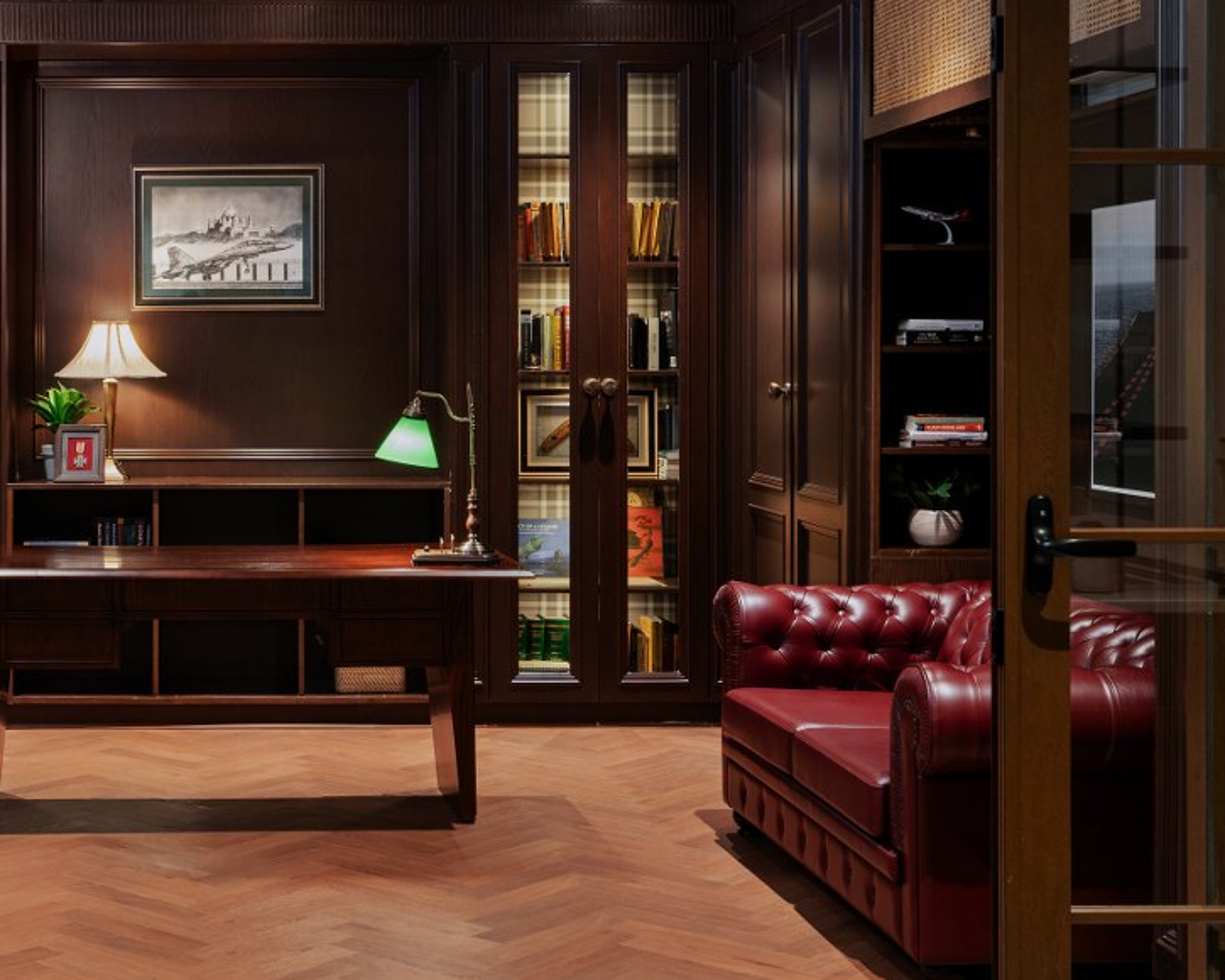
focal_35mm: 58
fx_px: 2103
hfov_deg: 31.5
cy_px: 371
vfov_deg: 26.2
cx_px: 226
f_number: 10
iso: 200
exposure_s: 1/1.25
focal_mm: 35
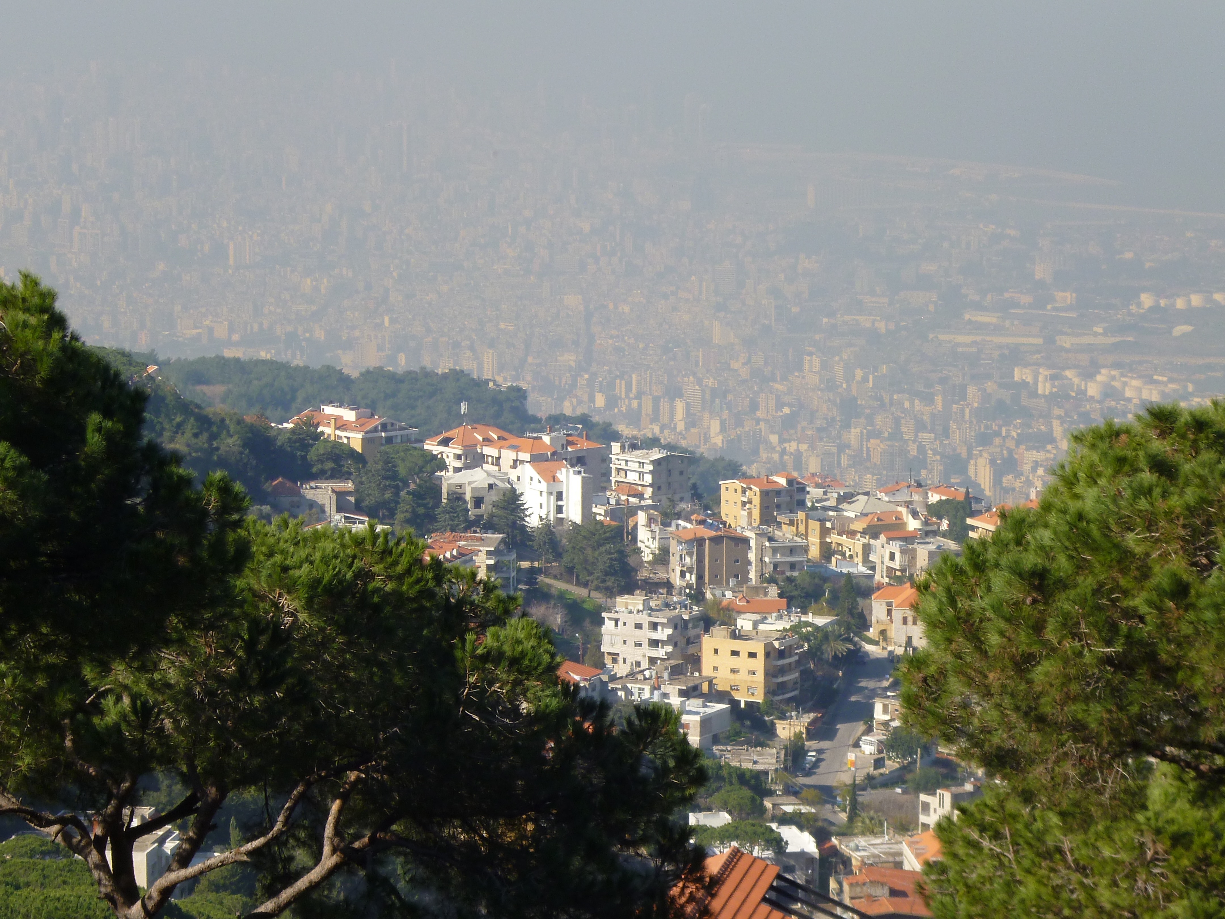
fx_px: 4954
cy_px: 460
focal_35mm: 140
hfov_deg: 14.1
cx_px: 612
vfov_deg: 10.6
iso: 100
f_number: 6.5
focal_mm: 20
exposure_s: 1/200
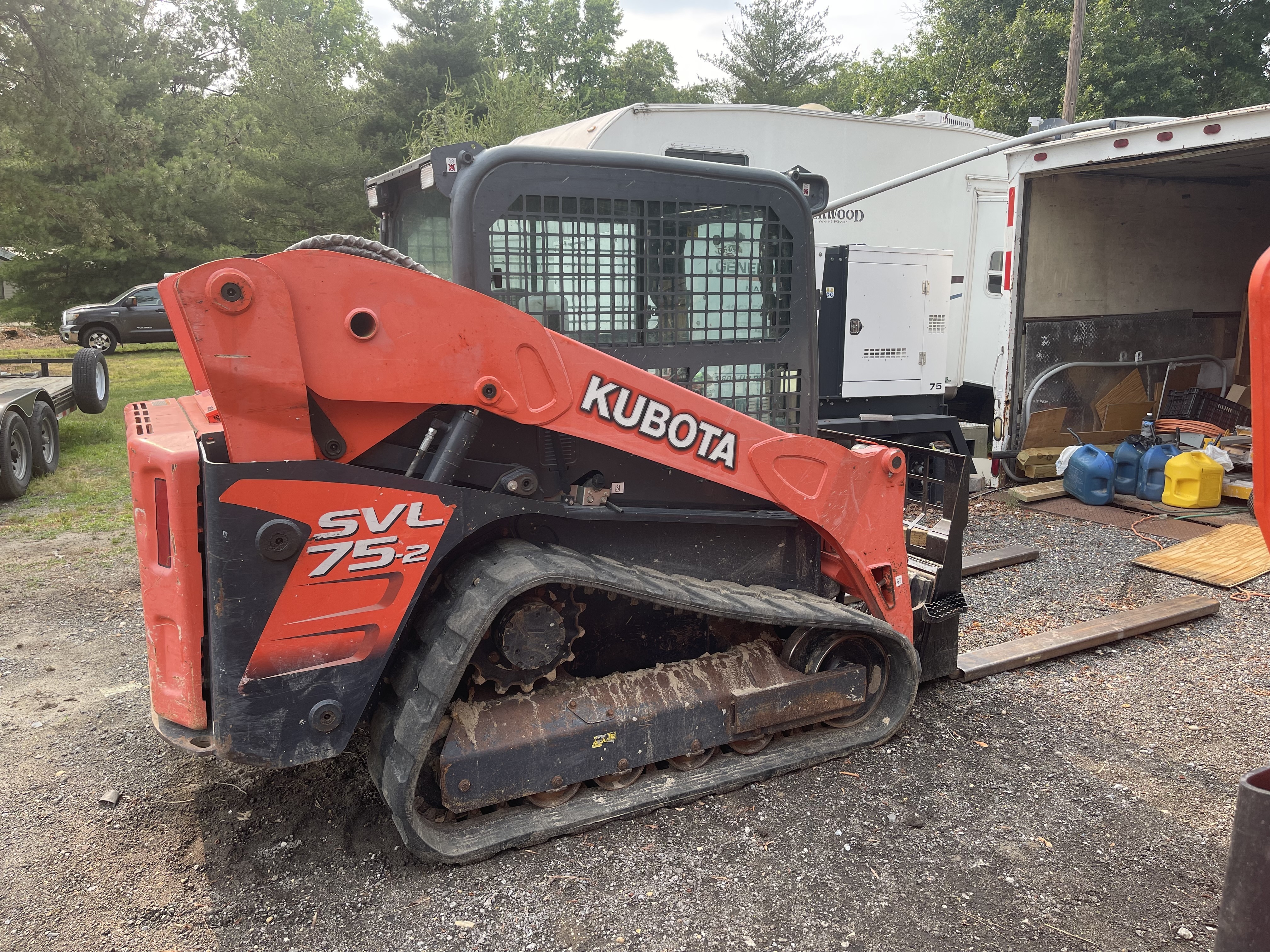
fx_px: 954
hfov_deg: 67.3
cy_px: 476
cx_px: 635
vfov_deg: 53.1
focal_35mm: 26
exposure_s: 1/709
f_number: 1.6
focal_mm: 5.1
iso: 32
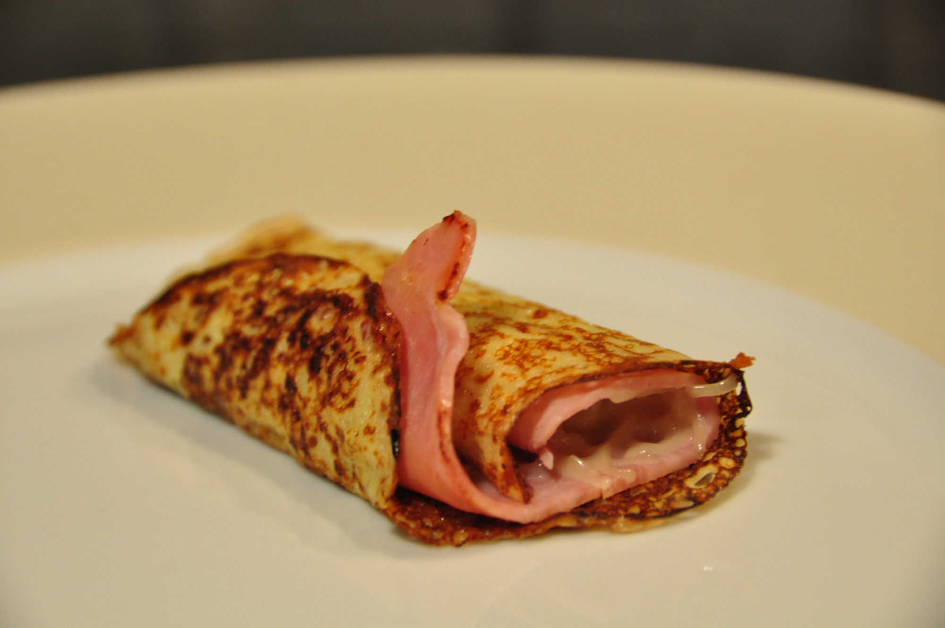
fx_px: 3736
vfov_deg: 9.6
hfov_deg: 14.4
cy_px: 314
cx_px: 472
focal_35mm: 142
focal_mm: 95
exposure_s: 1/20
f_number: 6.3
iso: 800
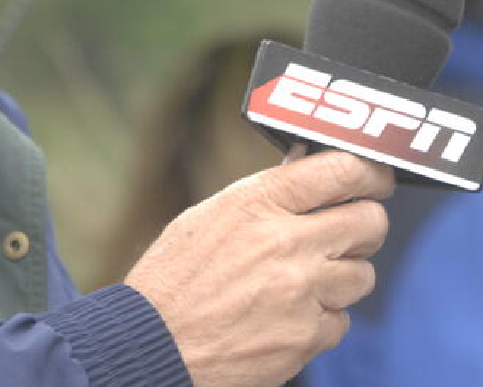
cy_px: -120
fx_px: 9337
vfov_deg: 2.4
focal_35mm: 653
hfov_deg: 3.0
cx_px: 305
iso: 400
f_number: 4.2
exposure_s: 1/250
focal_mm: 120
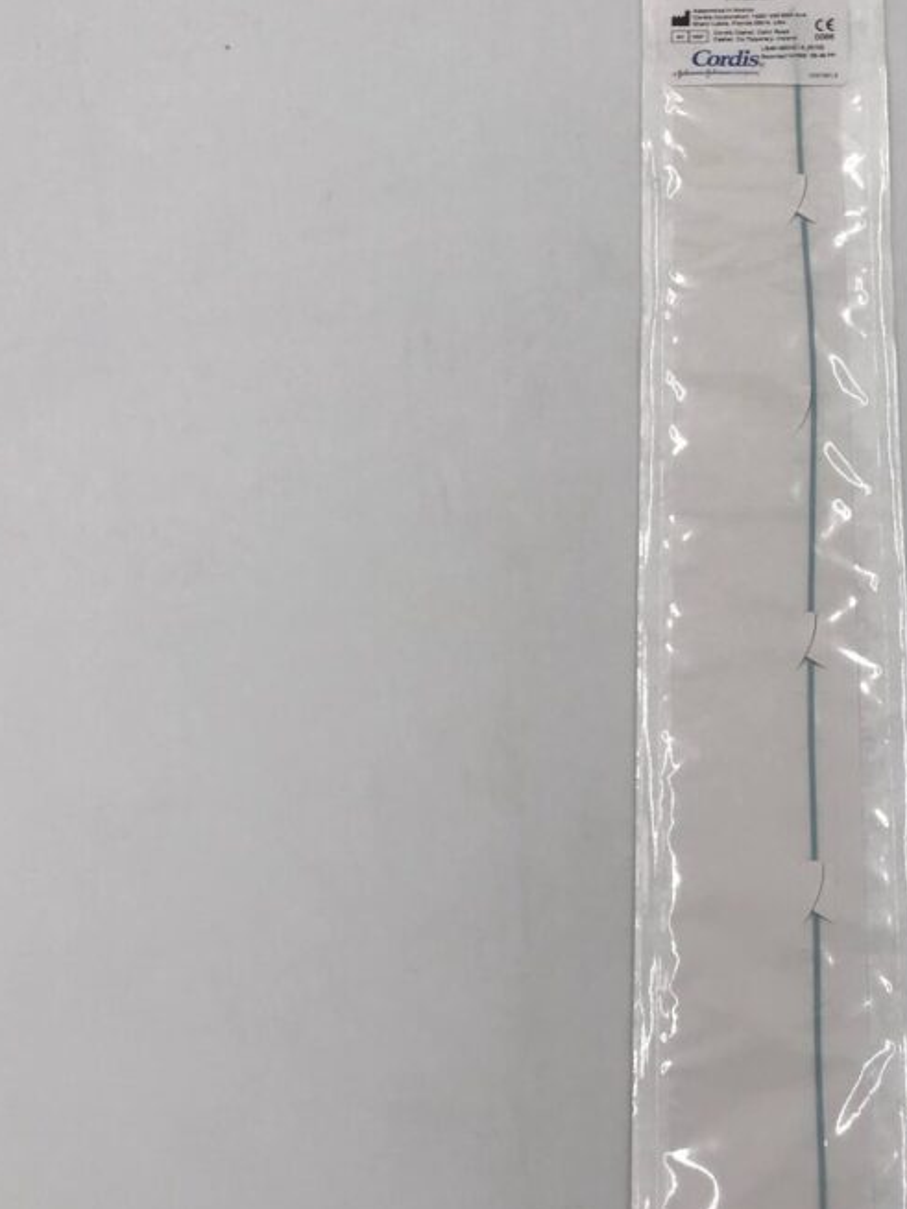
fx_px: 1992
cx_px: 735
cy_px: 398
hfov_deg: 25.2
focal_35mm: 57
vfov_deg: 33.5
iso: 20
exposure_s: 1/339
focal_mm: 3.99
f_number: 1.8
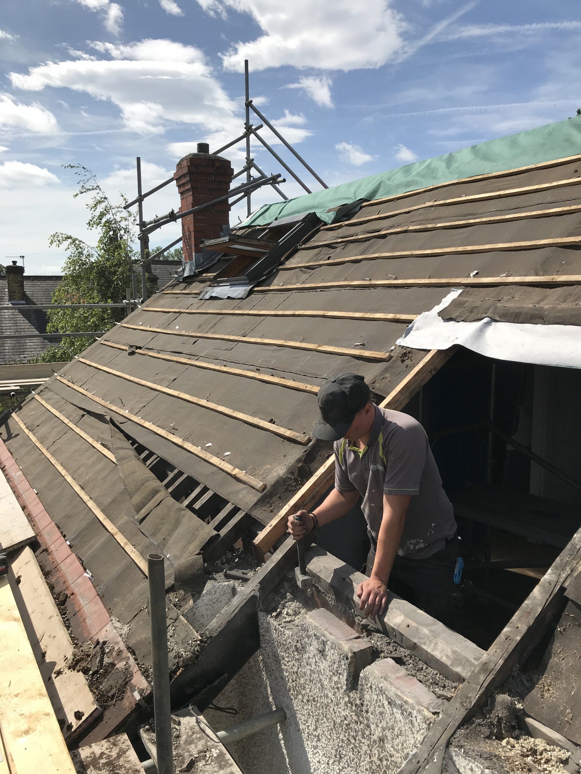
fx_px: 627
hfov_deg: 49.7
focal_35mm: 28
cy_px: 387
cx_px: 290
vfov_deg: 63.4
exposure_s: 1/3546
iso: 20
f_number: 1.8
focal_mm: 3.99
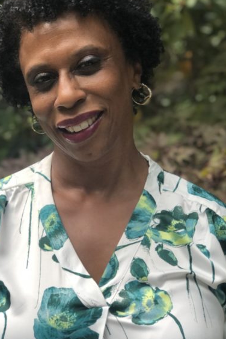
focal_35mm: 77
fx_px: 725
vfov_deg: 26.3
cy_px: 173
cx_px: 91
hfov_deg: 17.7
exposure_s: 1/40
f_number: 2.8
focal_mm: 6.6
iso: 20
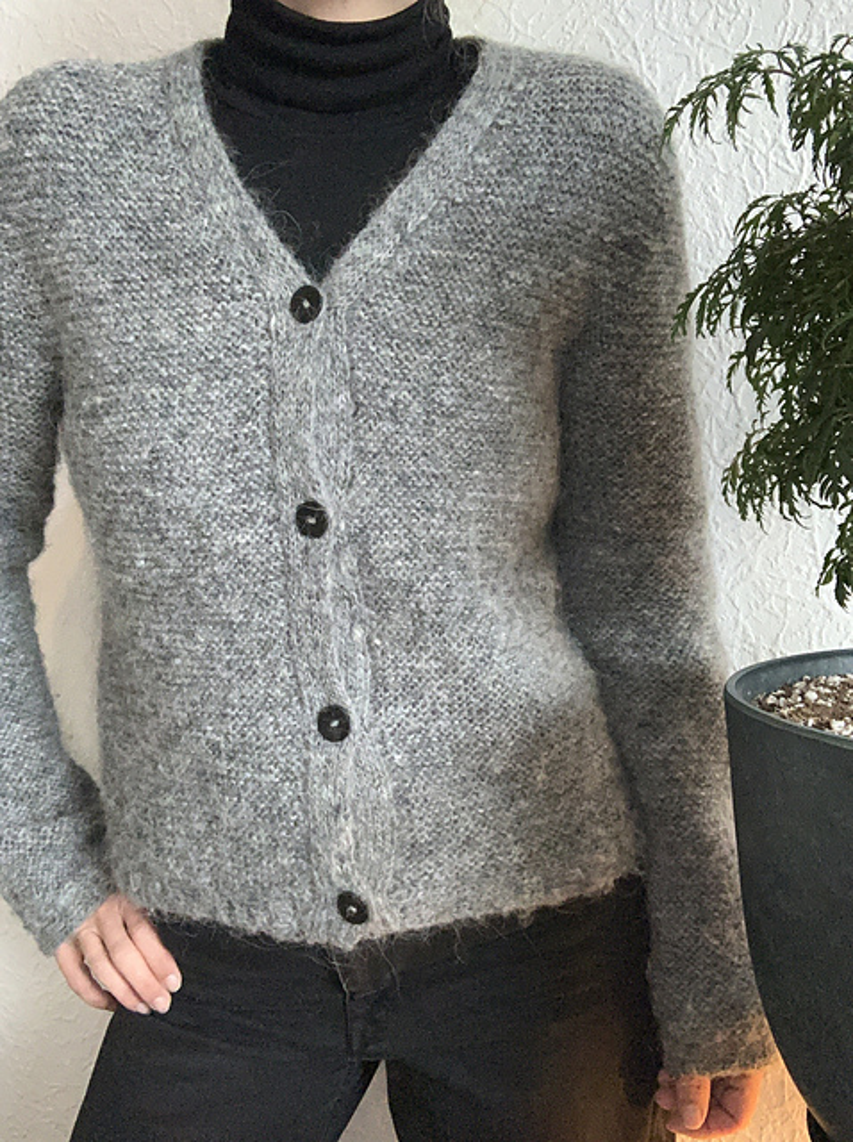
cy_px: 571
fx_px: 1054
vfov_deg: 56.9
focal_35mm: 32
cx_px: 426
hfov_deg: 44.1
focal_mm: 2.87
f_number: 2.2
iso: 400
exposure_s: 1/29
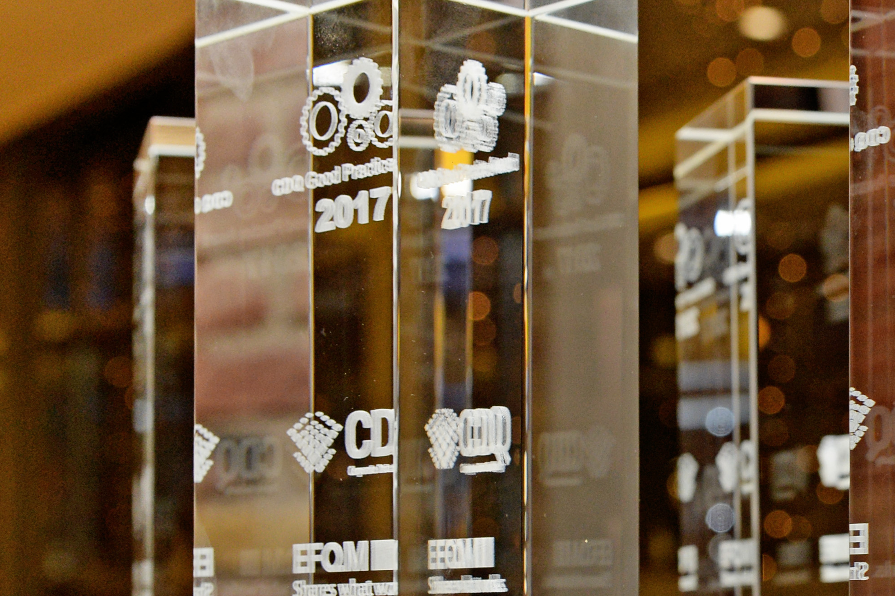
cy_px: 518
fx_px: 2162
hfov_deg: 22.8
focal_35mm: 87
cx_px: 804
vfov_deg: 15.5
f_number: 5.6
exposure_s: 1/60
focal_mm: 35
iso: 1600
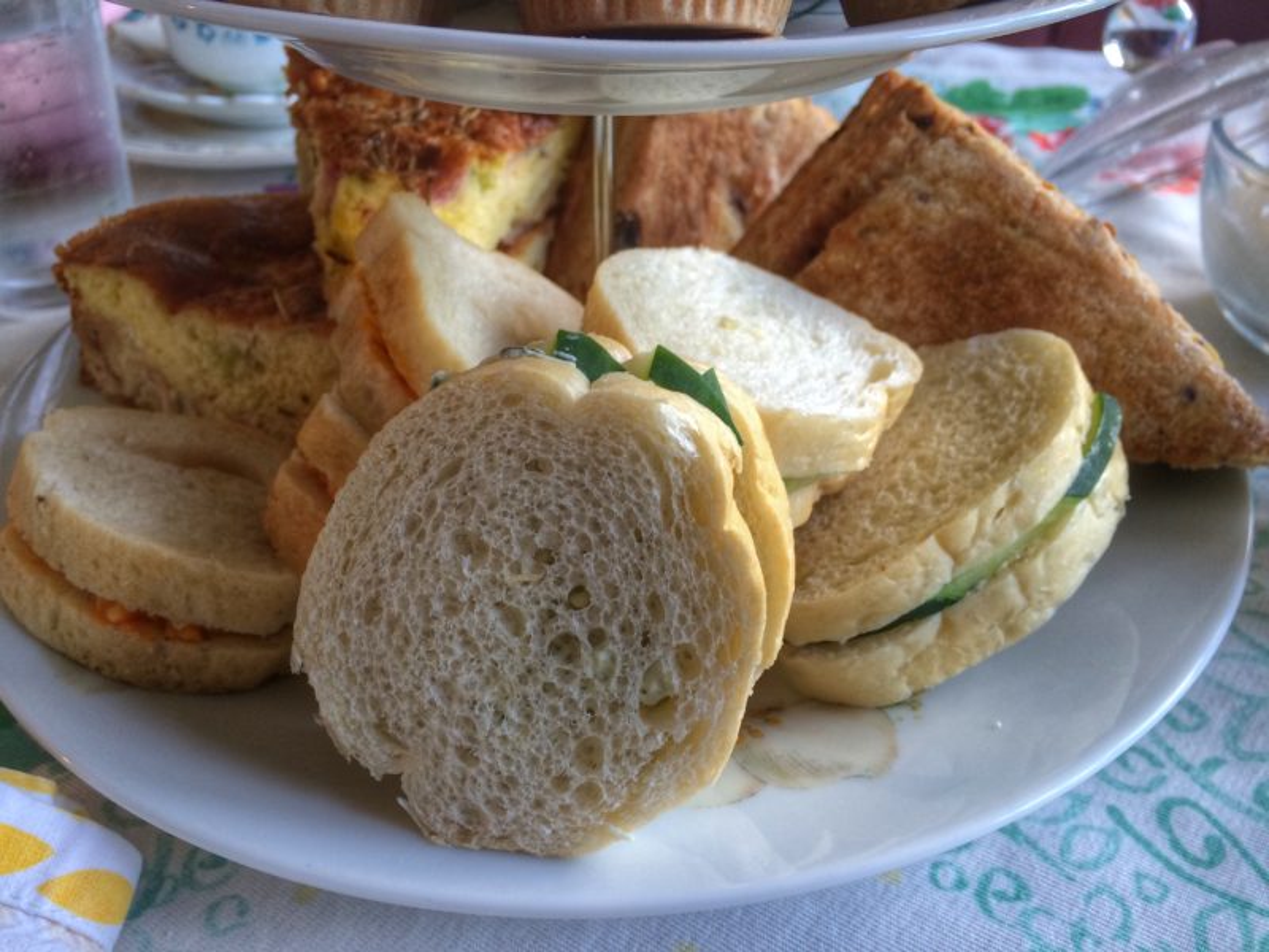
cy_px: 476
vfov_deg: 48.2
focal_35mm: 29
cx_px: 634
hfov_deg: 61.7
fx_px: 1063
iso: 50
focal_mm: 4.15
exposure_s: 1/30
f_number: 2.2
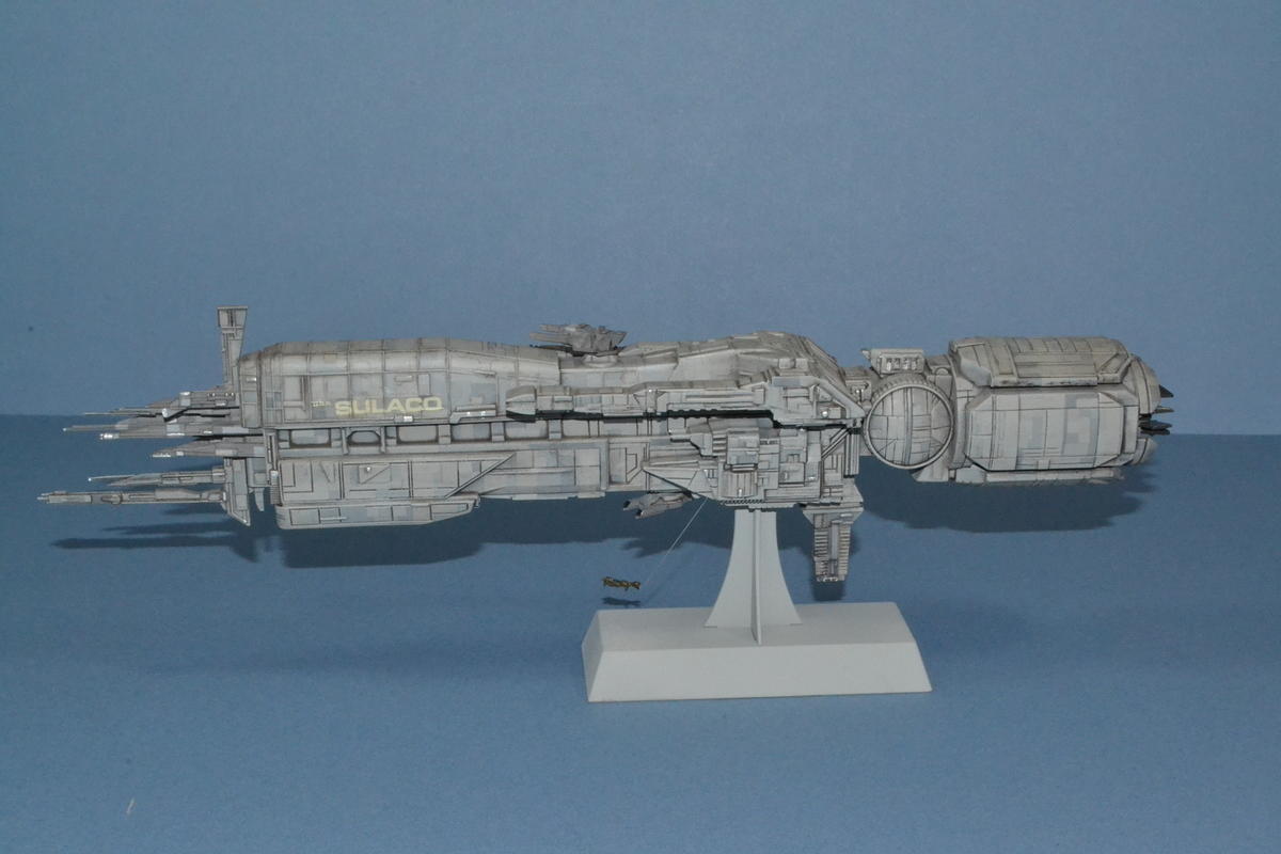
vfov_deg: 25.1
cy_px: 427
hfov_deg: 36.9
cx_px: 640
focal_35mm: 54
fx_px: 1921
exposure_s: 1/60
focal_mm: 36
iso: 3200
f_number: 22
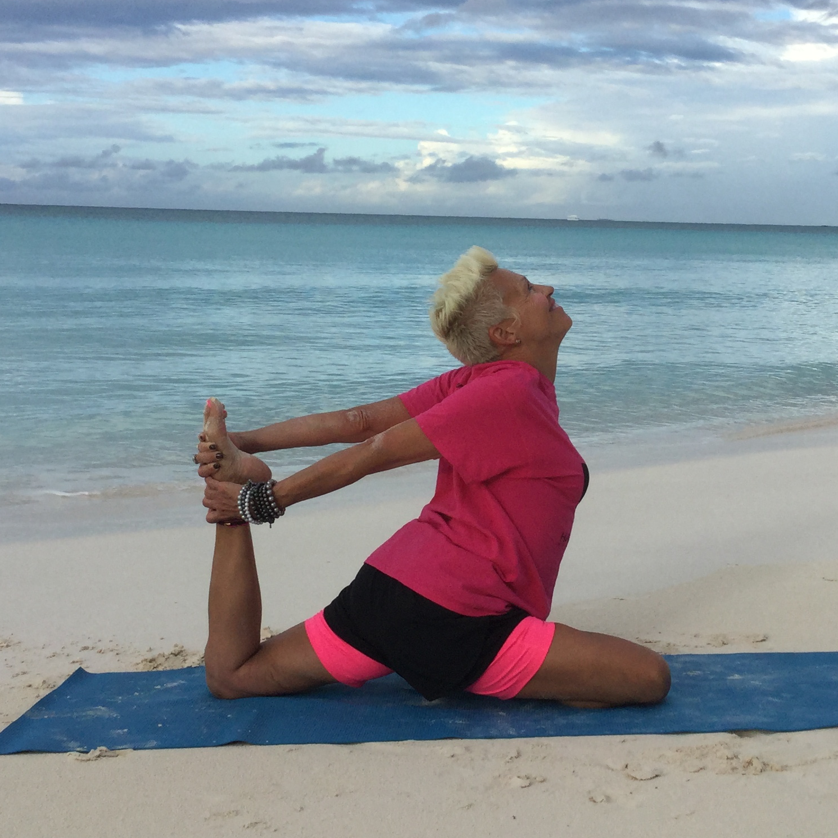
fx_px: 1643
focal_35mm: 60
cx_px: 473
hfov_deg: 28.6
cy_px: 329
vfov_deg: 28.5
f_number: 2.4
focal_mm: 3.3
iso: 25
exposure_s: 1/1164
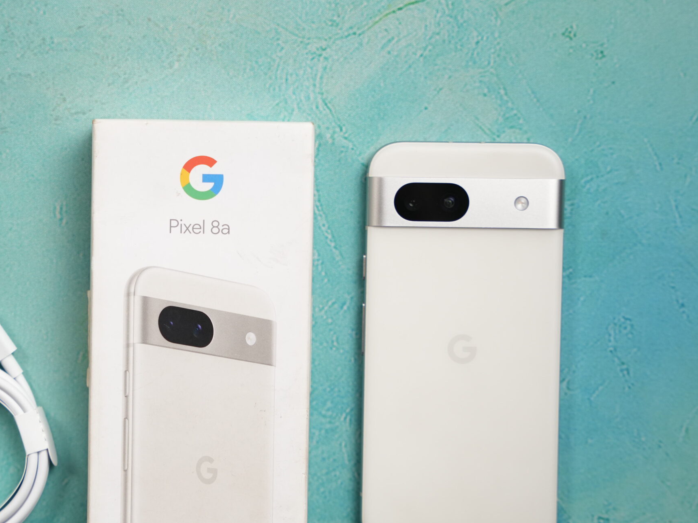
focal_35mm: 100
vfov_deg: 14.8
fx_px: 2016
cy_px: 301
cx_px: 237
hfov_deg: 19.6
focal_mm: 70
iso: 640
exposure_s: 1/125
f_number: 3.5
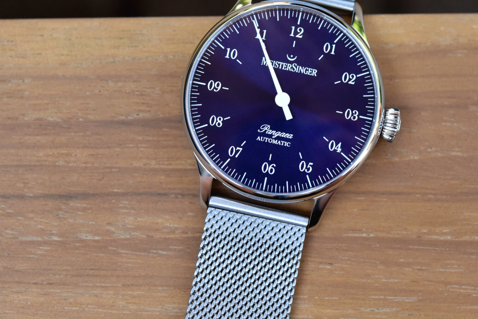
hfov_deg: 25.0
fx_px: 1075
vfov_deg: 16.8
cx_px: 285
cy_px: 128
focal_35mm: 81
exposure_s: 1/1600
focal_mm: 60
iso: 2000
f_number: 5.6
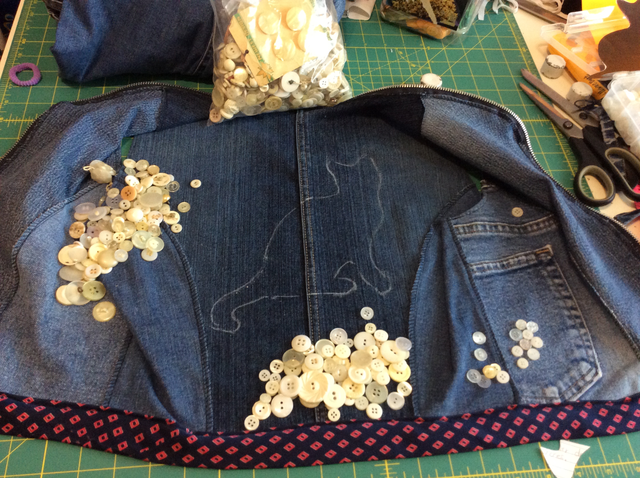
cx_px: 320
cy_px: 239
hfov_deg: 56.9
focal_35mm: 32
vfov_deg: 44.1
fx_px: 591
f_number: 2.4
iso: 160
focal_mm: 3.3
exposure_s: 1/24
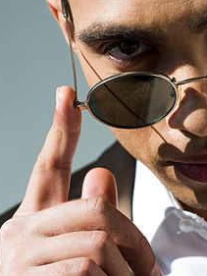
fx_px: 1020
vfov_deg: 15.4
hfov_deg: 11.4
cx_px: 224
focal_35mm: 128
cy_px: 192
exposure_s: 1/400
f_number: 5.6
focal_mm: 50
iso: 100
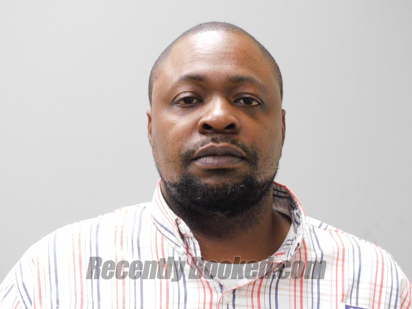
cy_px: 154
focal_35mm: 135
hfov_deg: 14.6
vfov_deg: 11.0
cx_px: 206
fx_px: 1607
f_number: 5
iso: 800
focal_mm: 24.2
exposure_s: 1/15
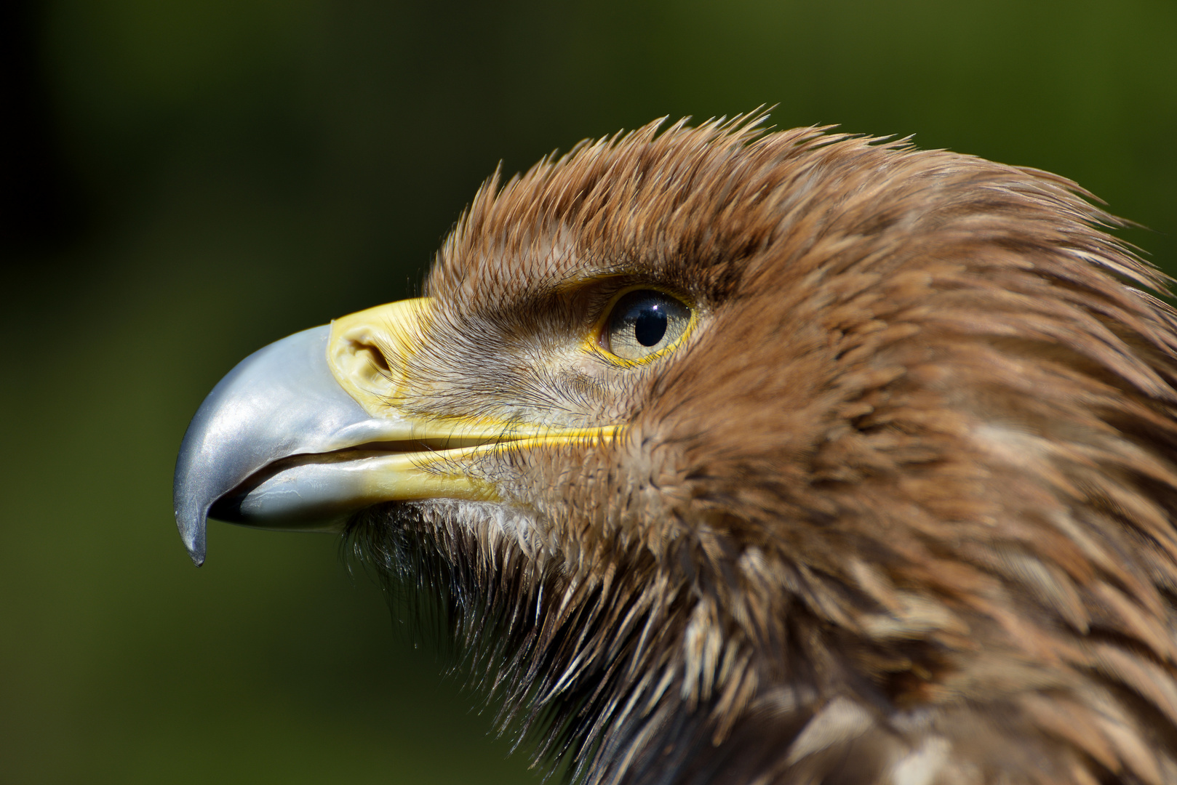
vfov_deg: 4.6
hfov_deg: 6.9
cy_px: 392
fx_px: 9811
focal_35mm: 300
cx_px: 588
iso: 125
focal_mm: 300
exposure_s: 1/500
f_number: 5.6
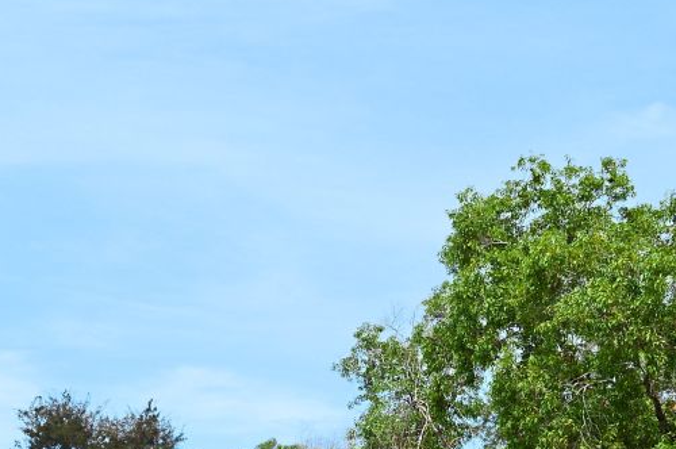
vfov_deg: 19.3
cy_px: 517
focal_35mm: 67
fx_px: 1256
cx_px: 155
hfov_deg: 29.6
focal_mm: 18
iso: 400
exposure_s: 1/500
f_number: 11
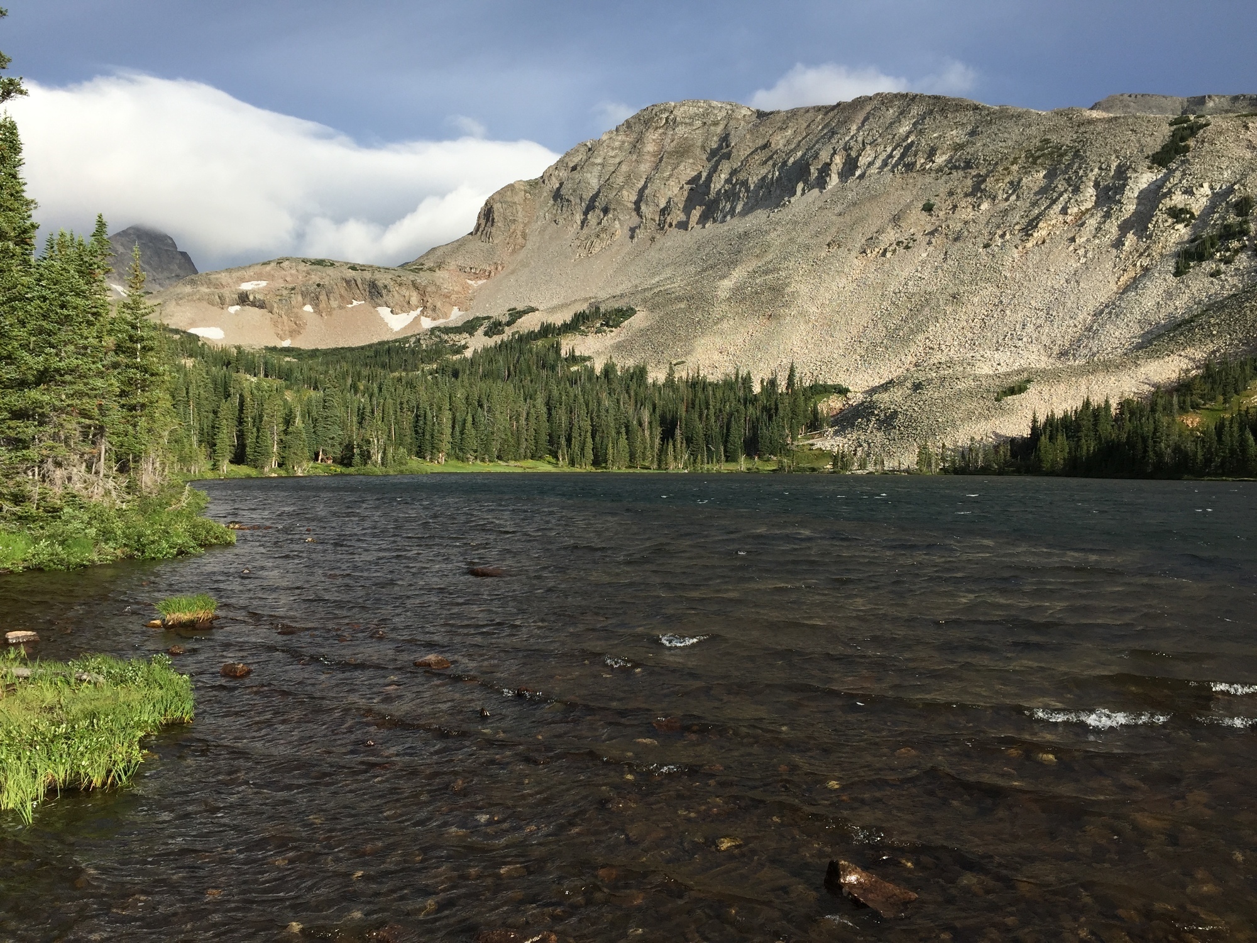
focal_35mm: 29
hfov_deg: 61.7
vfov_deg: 48.2
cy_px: 472
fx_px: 1053
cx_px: 628
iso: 32
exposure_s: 1/1319
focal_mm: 4.15
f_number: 2.2
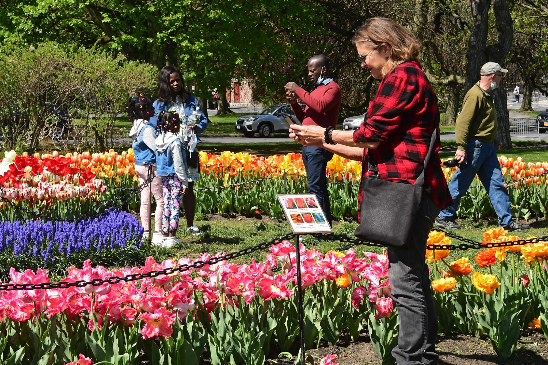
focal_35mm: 108
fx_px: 1644
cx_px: 274
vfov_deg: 12.7
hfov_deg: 18.9
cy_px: 182
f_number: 16
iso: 1600
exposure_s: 1/500
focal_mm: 72
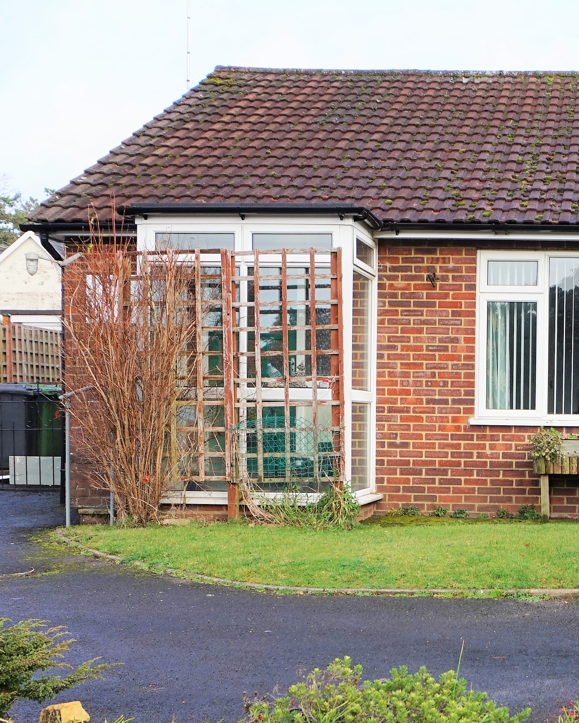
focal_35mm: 56
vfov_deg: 33.3
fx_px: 1199
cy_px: 484
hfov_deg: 25.7
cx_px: 588
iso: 100
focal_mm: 16
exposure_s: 1/60
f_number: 6.3
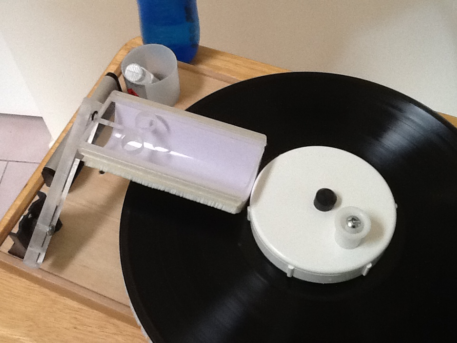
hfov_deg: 42.9
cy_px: 172
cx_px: 228
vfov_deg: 32.9
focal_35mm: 44
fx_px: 581
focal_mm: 2.03
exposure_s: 1/30
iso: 160
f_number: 2.4
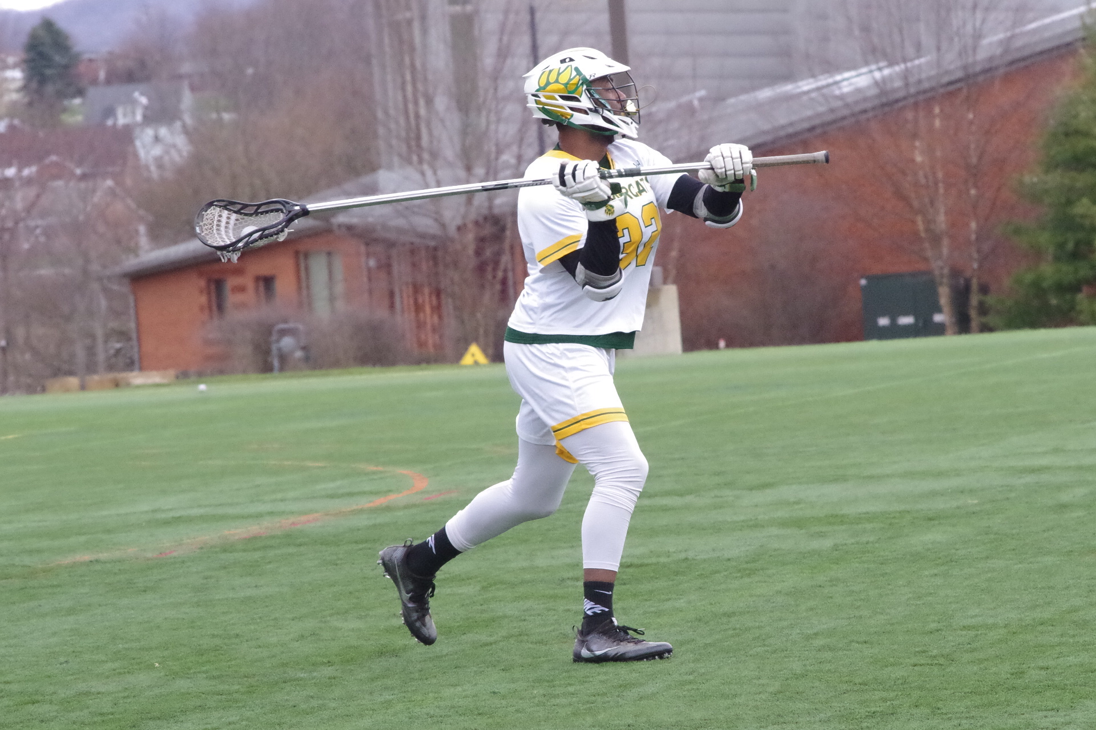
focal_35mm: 180
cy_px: 365
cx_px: 548
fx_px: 5480
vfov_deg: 7.6
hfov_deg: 11.4
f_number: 9
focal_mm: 120
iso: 3200
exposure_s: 1/3200
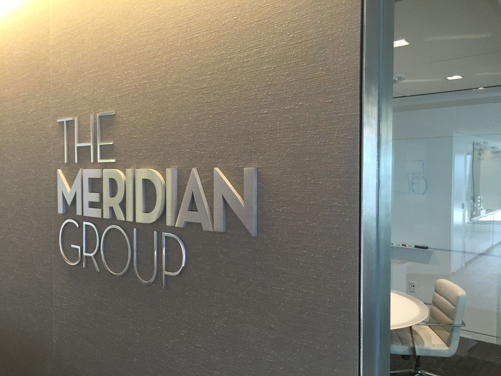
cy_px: 188
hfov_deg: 61.7
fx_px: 420
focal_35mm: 29
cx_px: 250
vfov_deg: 48.2
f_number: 2.2
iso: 64
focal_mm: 4.15
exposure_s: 1/30
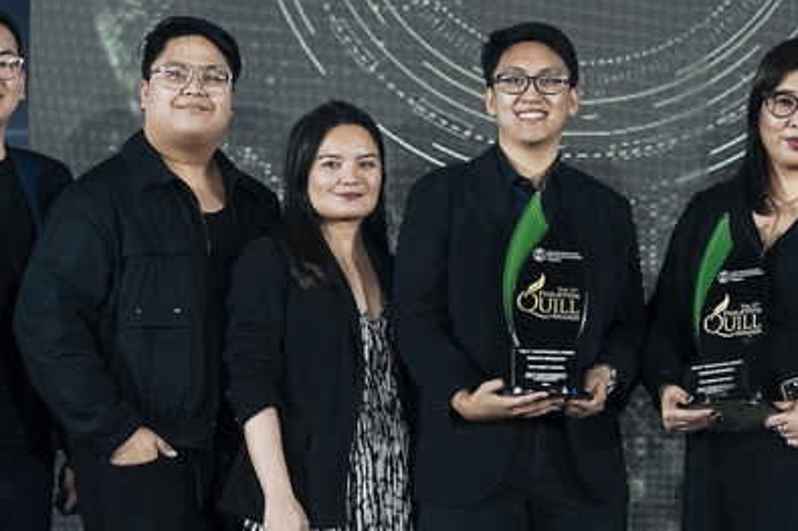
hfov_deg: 13.5
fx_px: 3368
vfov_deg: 9.0
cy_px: 240
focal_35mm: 152
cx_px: 594
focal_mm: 50
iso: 500
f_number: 4
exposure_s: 1/250
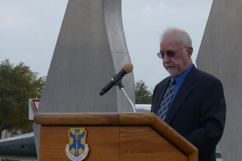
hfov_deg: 10.7
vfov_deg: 7.2
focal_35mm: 188
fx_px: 1264
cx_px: 305
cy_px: -34
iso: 200
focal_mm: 31
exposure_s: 1/320
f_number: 10
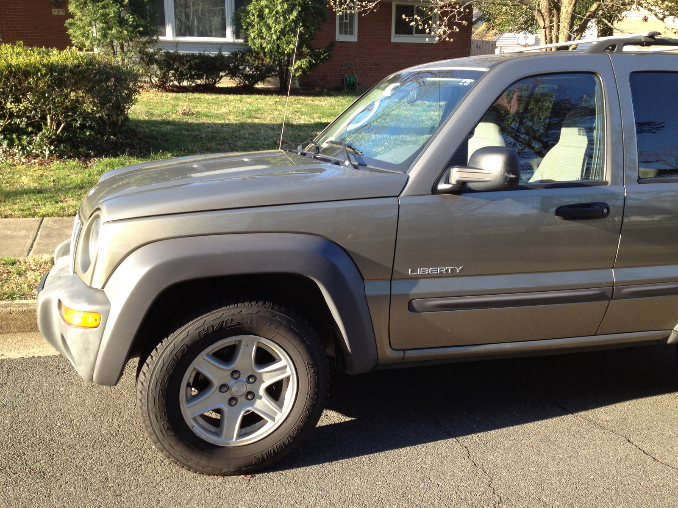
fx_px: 686
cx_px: 339
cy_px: 254
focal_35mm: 35
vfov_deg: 40.7
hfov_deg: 52.6
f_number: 2.4
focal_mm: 4.28
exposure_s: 1/240
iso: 50
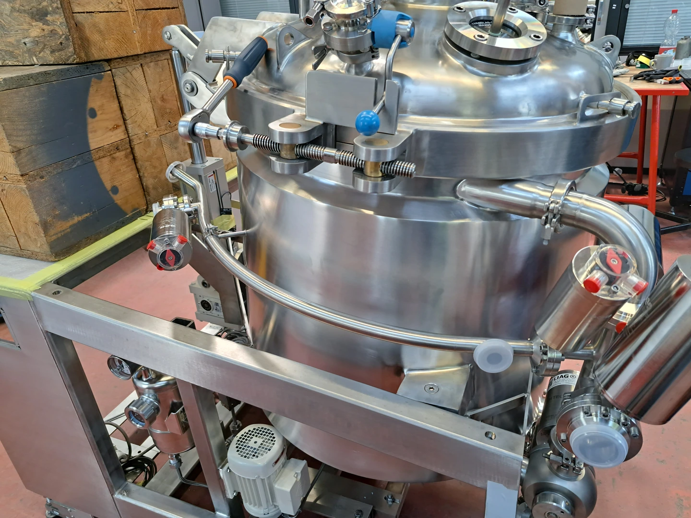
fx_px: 479
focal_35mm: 24
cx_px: 346
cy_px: 259
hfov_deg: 71.6
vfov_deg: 56.8
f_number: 1.8
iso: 100
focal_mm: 5.23
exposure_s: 1/50
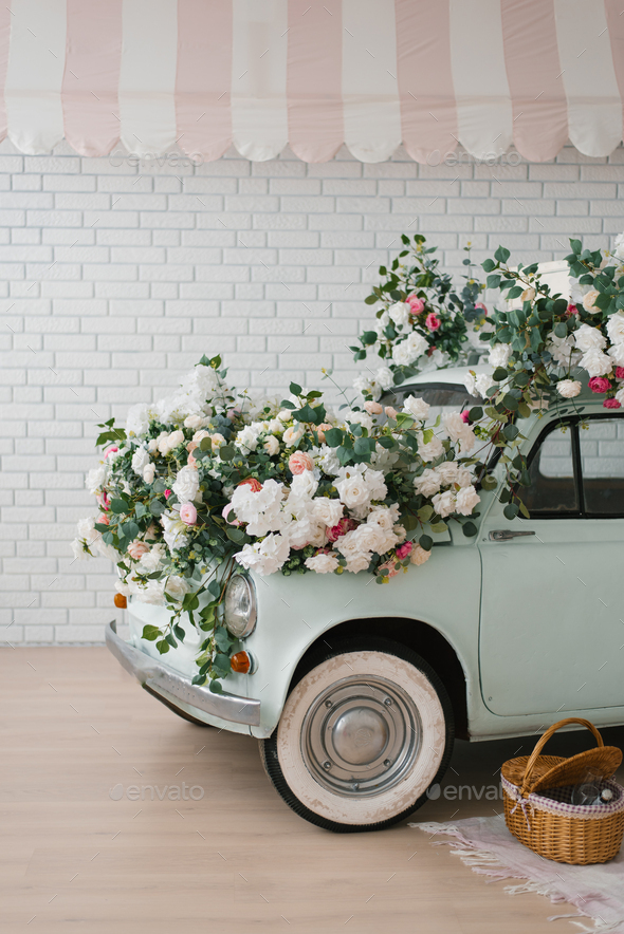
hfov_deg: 27.0
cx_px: 312
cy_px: 467
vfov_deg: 39.6
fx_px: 1299
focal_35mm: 50
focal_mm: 50
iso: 100
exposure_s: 1/250
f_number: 1.8
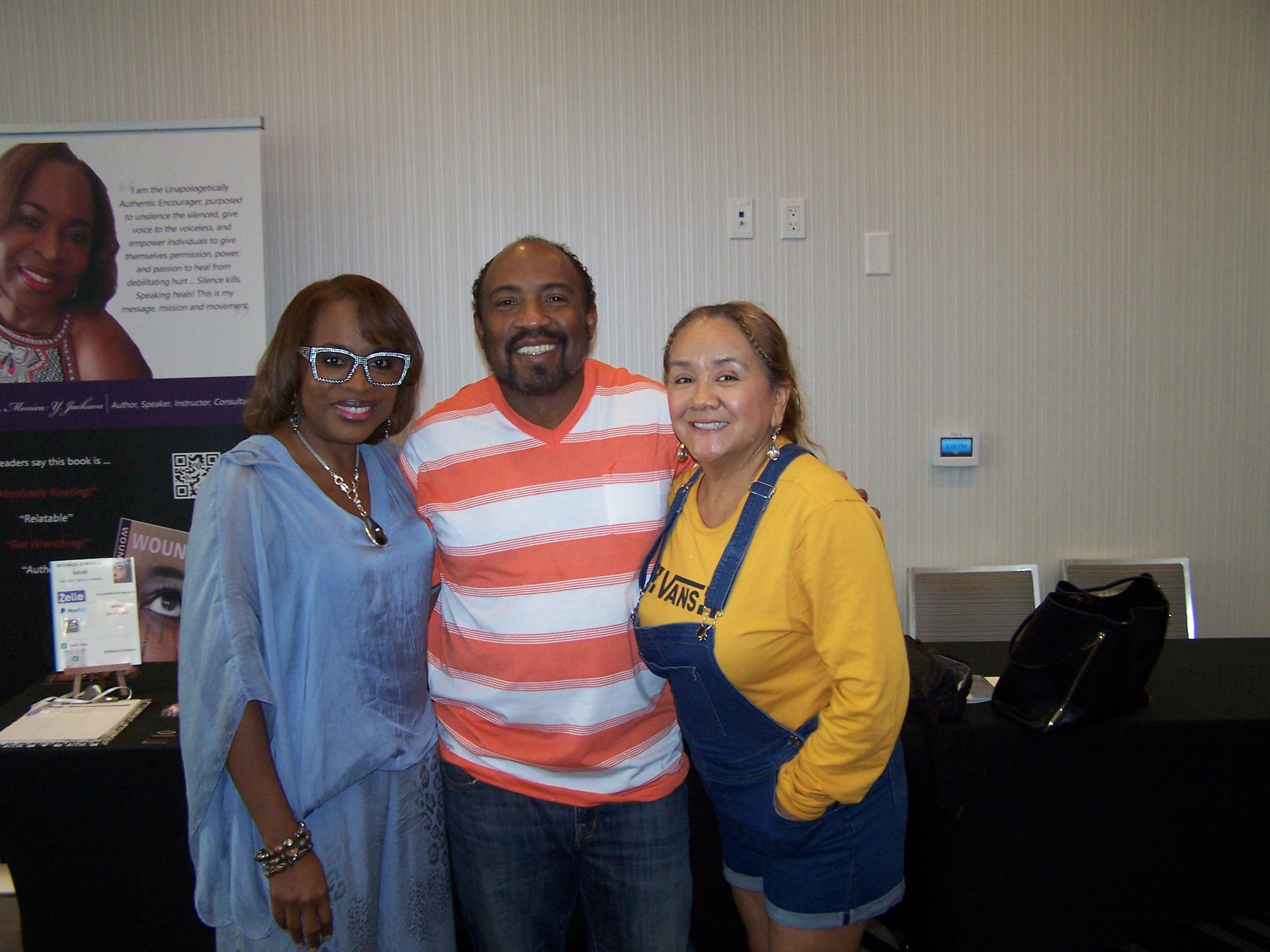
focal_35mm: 38
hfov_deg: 49.0
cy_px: 476
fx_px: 1394
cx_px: 635
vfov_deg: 37.7
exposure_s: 1/60
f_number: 2.8
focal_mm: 6.3
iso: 140
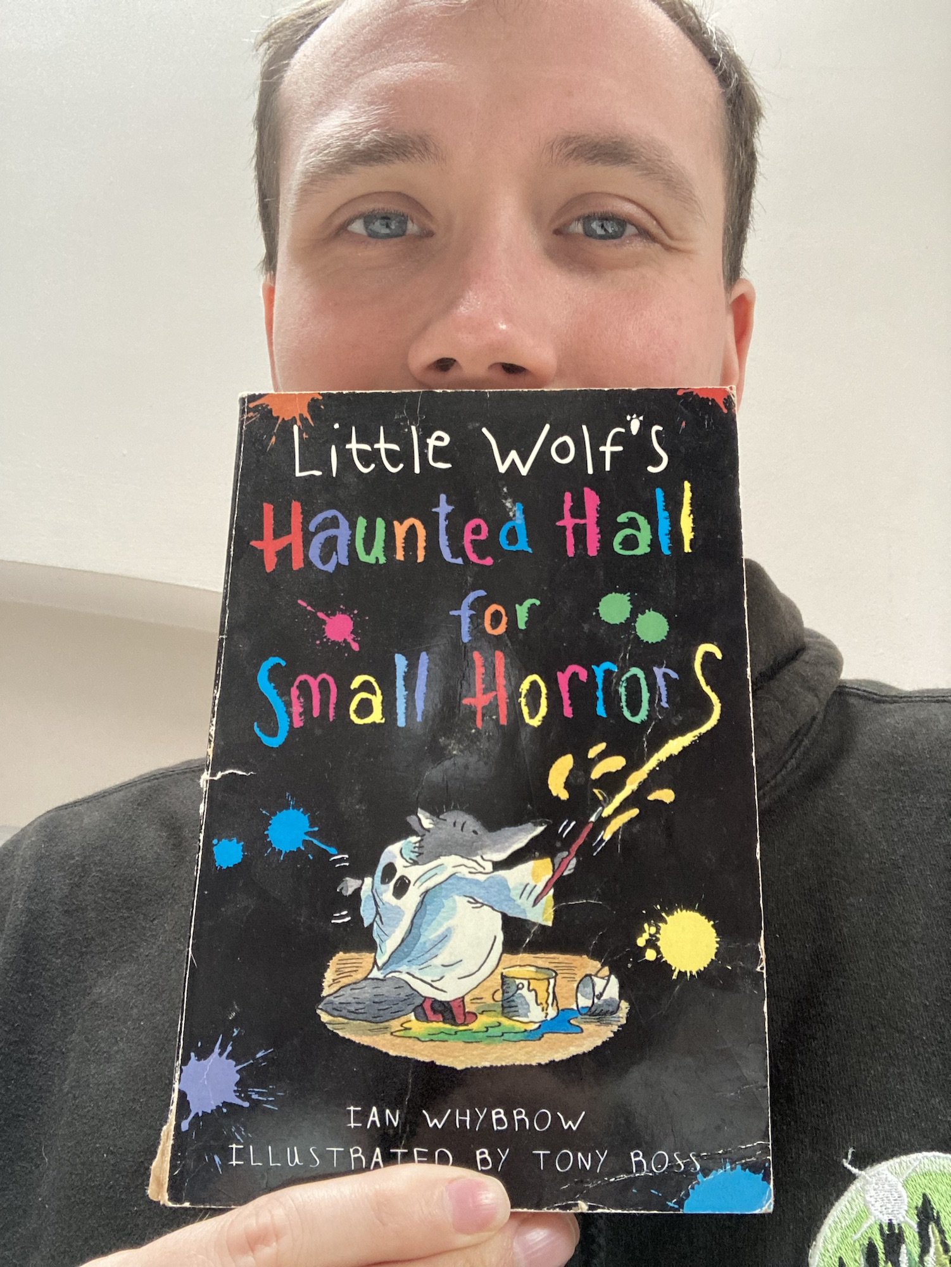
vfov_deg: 56.8
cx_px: 476
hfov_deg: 44.2
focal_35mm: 32
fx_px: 1171
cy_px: 634
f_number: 2.2
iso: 320
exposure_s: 1/60
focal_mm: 2.87
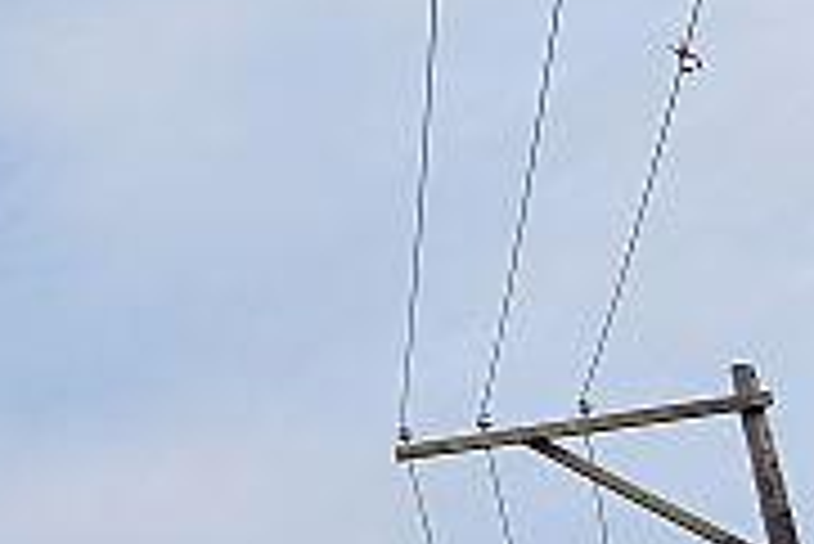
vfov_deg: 11.8
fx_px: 2557
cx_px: -976
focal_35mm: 113
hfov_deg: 14.1
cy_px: 688
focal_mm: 20
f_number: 7.1
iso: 800
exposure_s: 1/2000
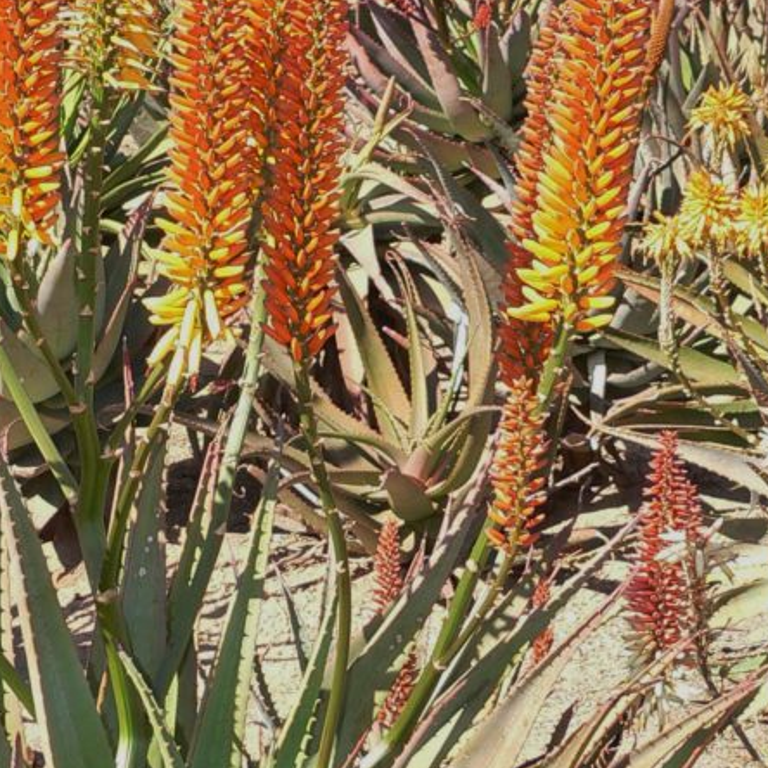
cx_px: 152
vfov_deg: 16.4
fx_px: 2661
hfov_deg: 16.3
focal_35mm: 106
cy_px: 256
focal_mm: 8.7
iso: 150
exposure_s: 1/250
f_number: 4
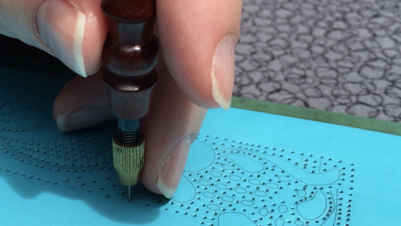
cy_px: 120
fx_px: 574
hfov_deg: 37.6
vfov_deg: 22.2
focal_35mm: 54
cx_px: 105
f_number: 2.2
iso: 32
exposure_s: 1/1464
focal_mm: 4.15
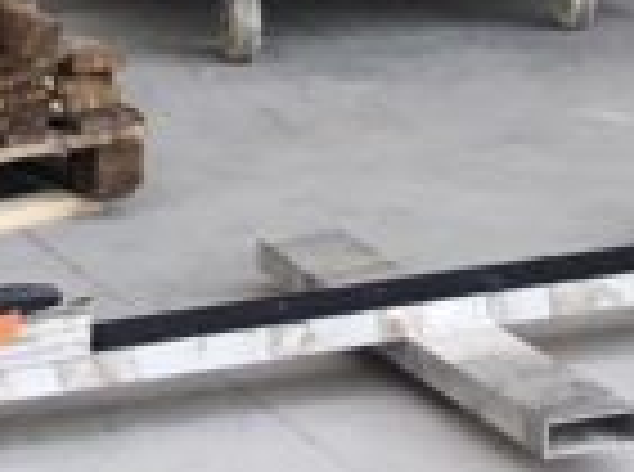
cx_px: 746
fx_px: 3727
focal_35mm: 204
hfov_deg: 9.6
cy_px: -1223
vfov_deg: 6.3
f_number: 1.8
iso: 25
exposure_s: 1/120
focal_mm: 3.99
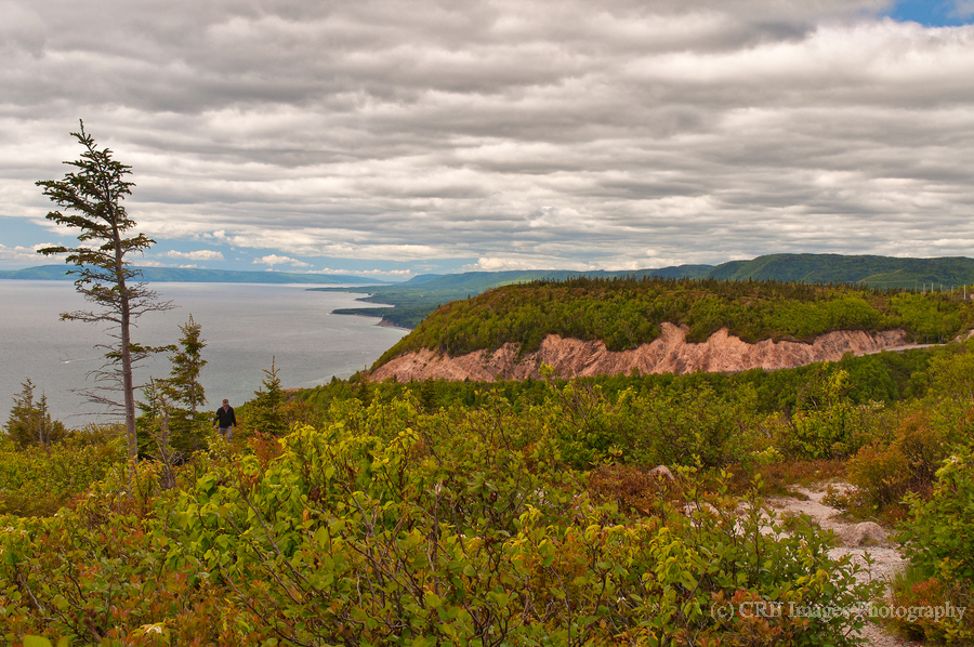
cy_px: 324
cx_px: 487
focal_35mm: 45
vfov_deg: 29.8
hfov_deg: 43.6
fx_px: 1216
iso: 200
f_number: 10
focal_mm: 30
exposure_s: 1/100
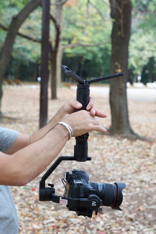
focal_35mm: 75
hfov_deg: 18.2
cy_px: 117
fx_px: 487
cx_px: 78
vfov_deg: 27.0
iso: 400
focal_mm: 50
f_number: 5
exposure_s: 1/100
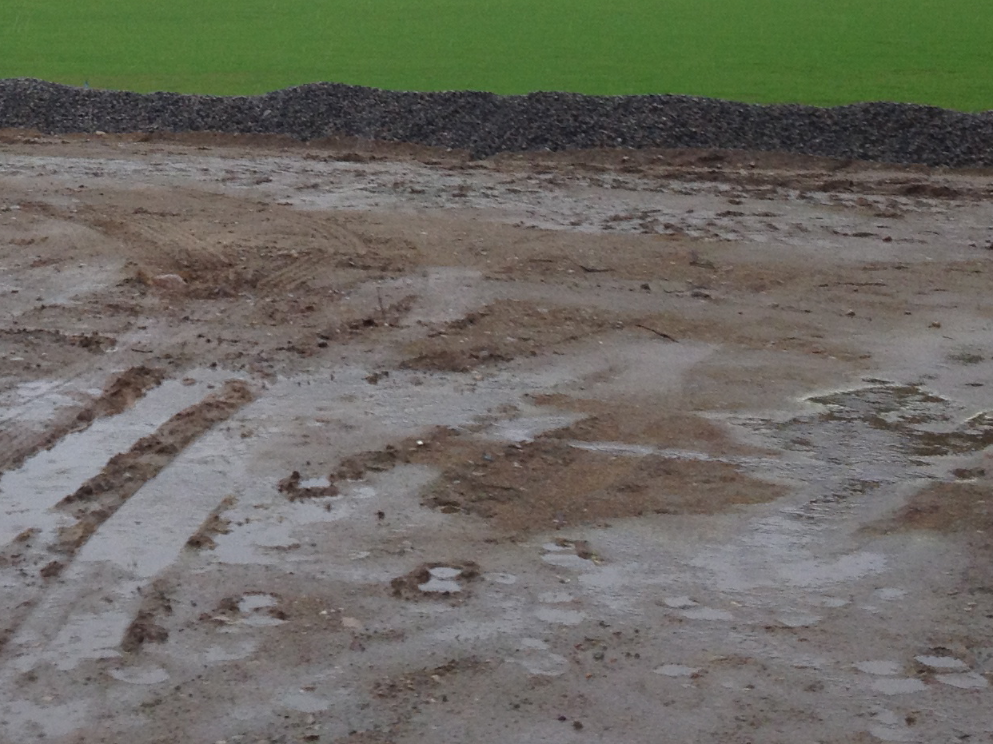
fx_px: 2639
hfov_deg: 21.2
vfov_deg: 15.4
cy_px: -183
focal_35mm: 92
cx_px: 285
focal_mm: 4.28
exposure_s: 1/484
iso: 50
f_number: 2.4
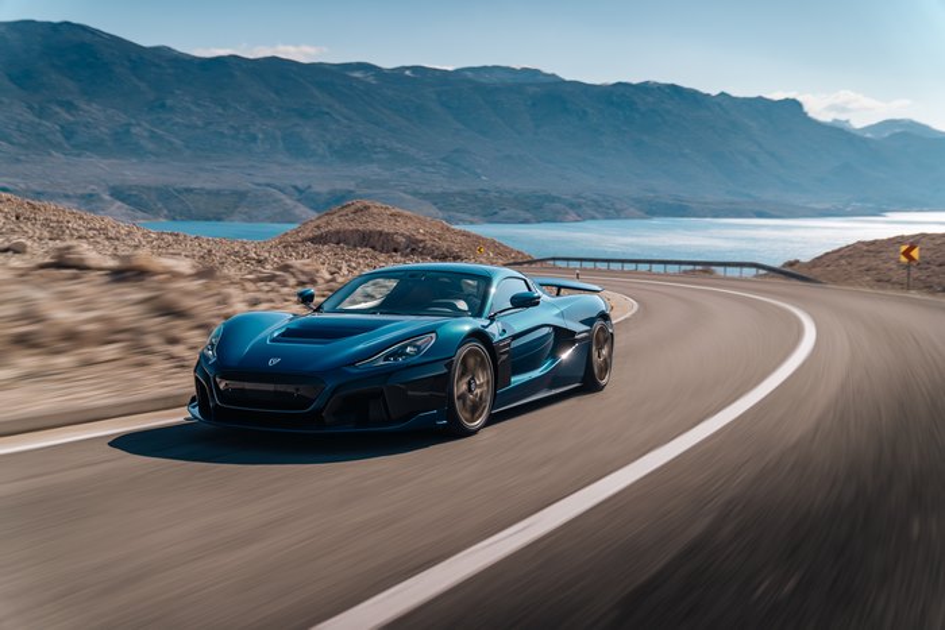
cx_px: 472
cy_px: 315
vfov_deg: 36.0
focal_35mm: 37
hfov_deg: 51.9
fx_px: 971
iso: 50
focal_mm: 37
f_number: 2.8
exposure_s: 1/60
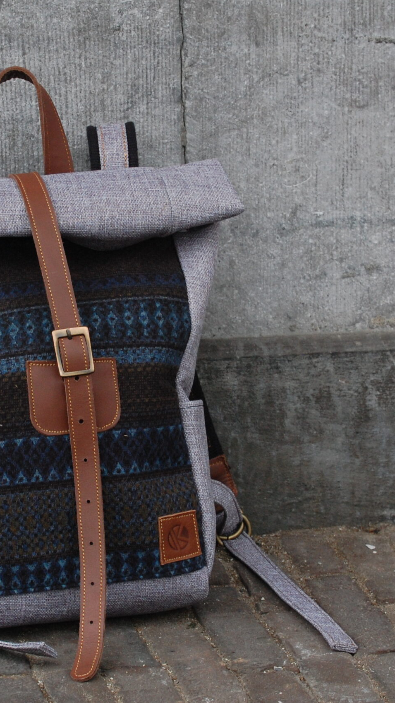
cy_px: 351
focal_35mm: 142
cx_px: 151
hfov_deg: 8.5
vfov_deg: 15.1
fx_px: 2644
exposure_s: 1/125
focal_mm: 60
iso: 800
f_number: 10
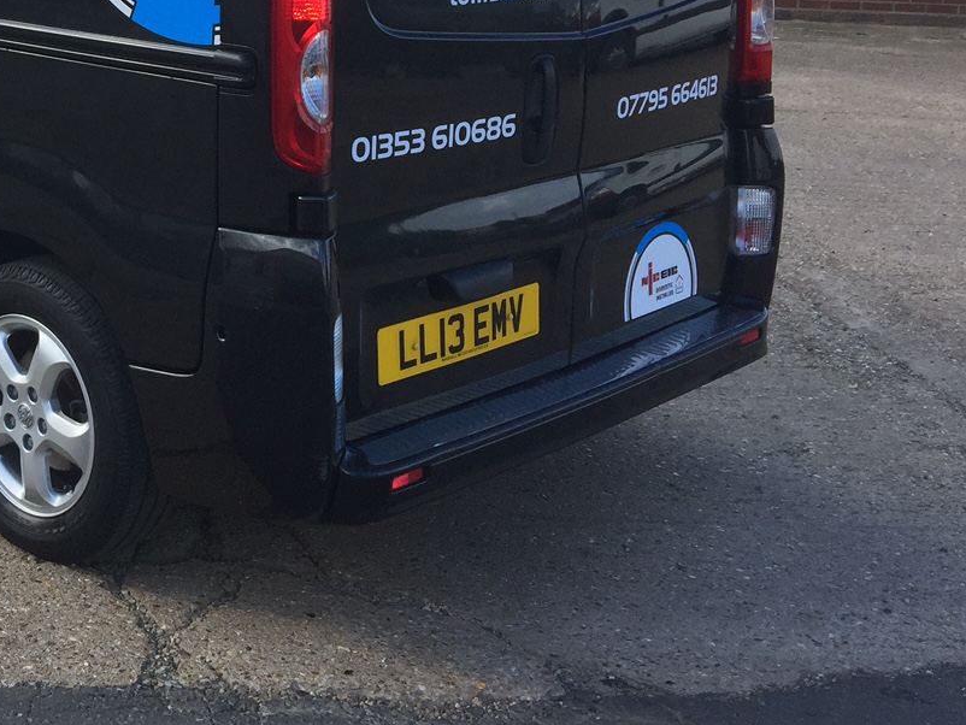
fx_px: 1647
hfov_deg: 30.8
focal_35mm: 59
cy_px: 76
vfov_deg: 24.2
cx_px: 42
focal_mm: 4.15
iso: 32
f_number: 2.2
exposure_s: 1/1041
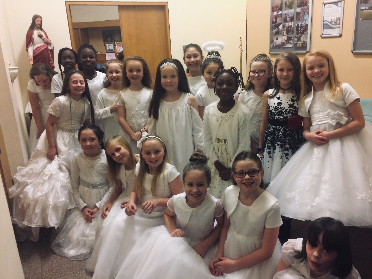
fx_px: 312
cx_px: 186
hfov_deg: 61.7
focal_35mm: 29
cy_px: 140
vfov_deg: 48.2
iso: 250
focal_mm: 4.15
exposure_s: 1/33
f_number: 2.2
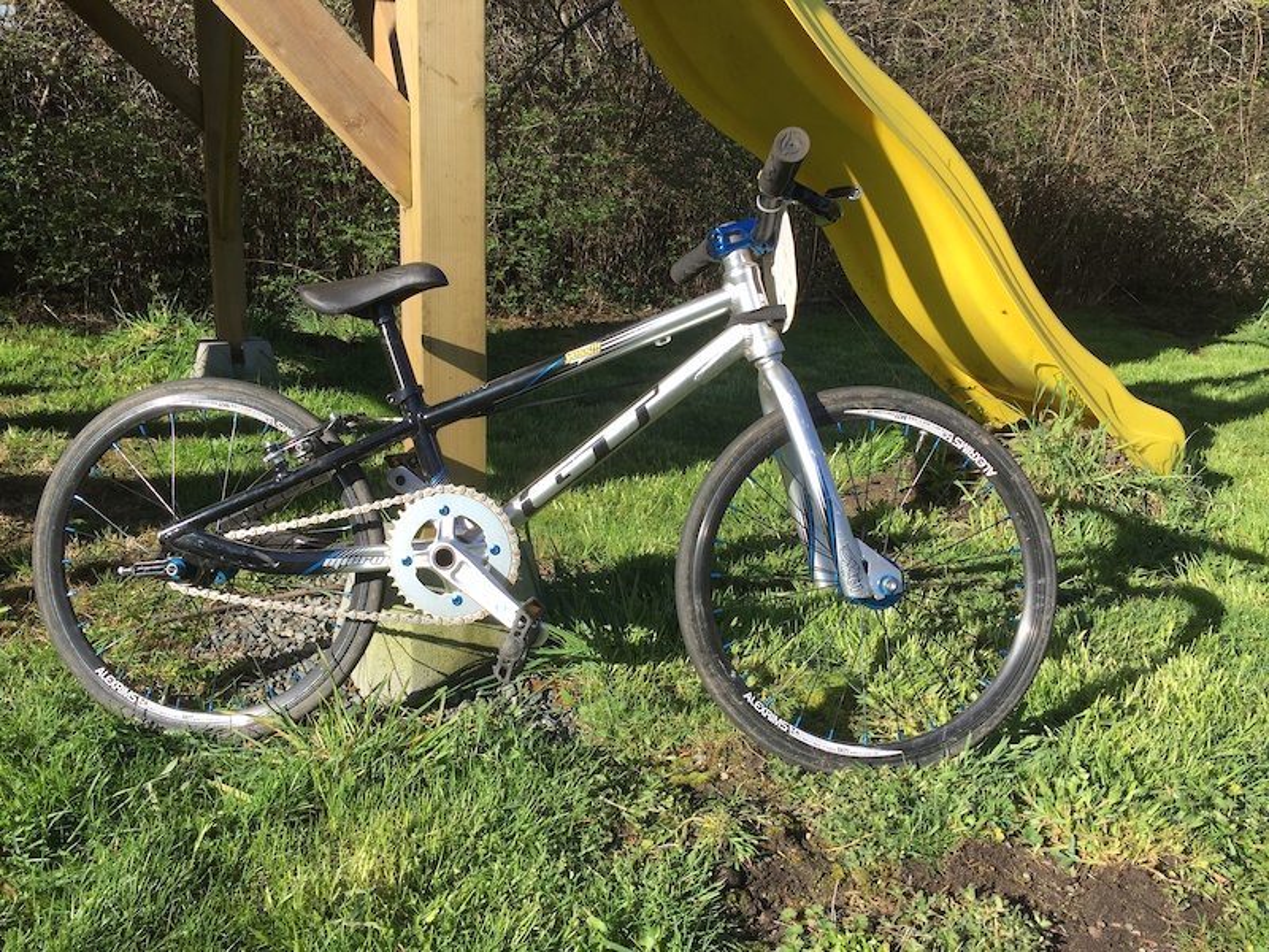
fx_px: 1063
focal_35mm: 29
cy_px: 476
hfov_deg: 61.7
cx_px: 634
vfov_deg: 48.2
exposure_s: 1/964
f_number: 2.2
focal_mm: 4.15
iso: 32
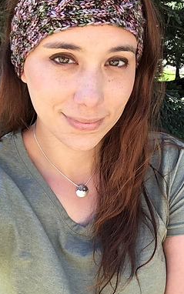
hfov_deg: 29.9
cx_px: 101
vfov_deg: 46.1
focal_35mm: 43
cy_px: 133
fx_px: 345
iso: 50
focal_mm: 2.15
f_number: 2.4
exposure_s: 1/228
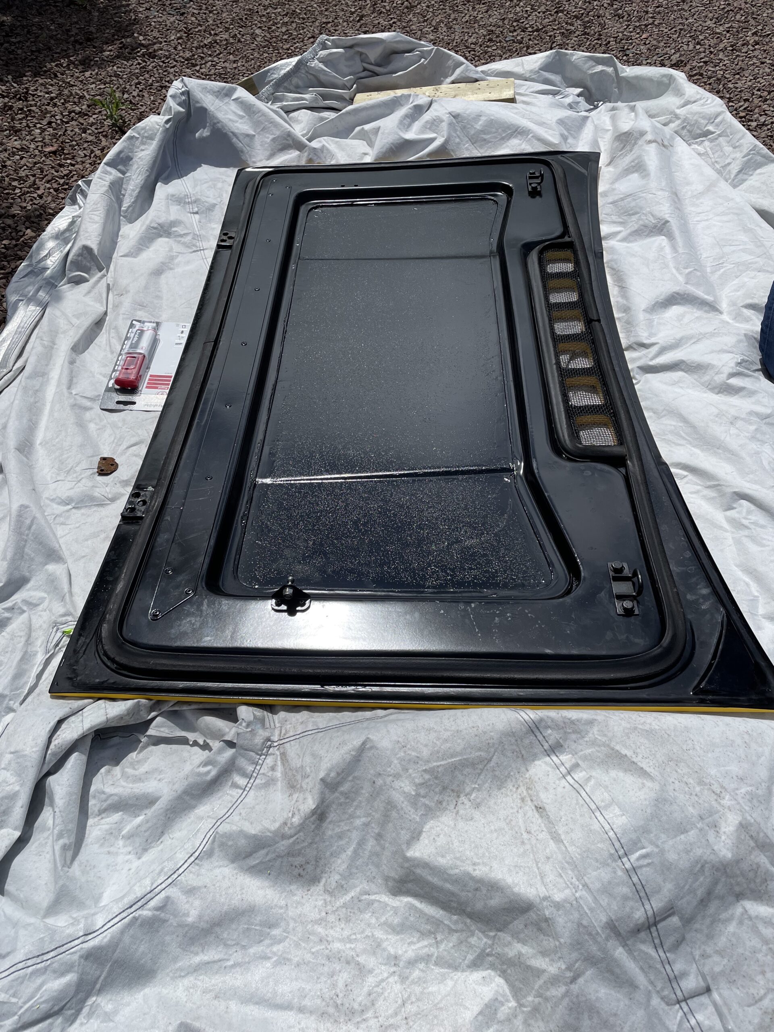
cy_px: 516
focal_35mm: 26
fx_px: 775
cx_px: 387
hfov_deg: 53.1
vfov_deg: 67.3
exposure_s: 1/9804
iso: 32
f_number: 1.6
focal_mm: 4.2
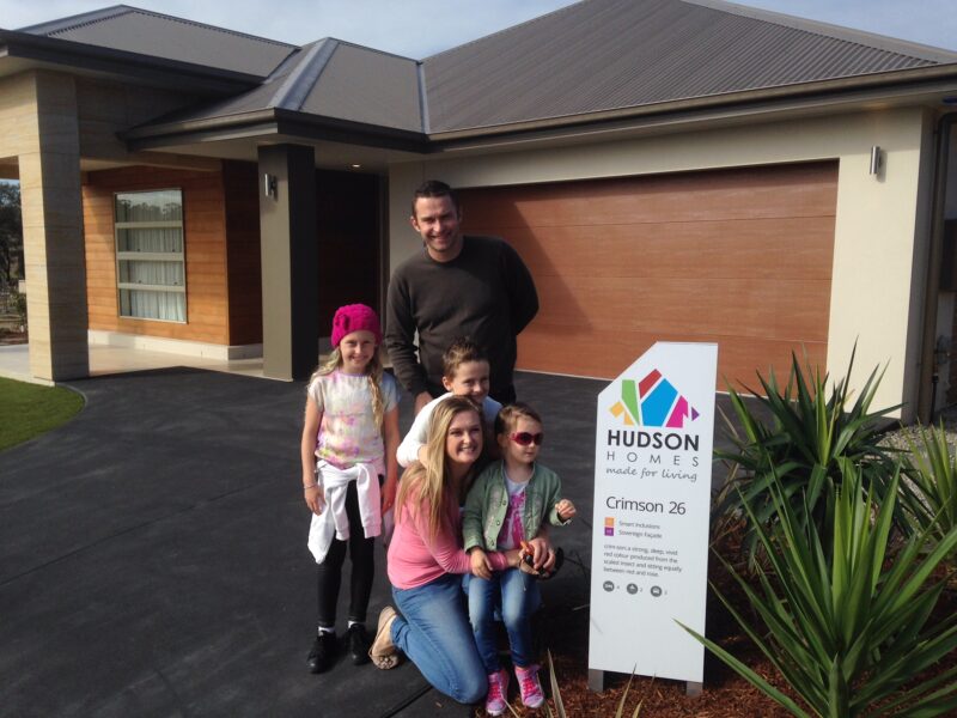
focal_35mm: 33
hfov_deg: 55.4
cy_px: 359
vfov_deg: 42.9
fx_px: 912
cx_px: 478
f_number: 2.4
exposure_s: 1/1869
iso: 50
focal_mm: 4.12
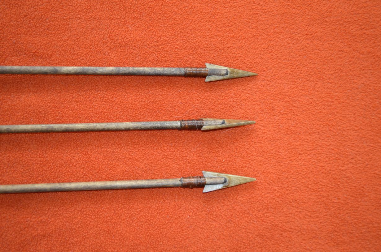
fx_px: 380
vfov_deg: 36.7
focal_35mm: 36
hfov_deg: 53.2
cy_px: 126
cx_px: 190
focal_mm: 24
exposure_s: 1/60
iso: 1600
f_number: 4
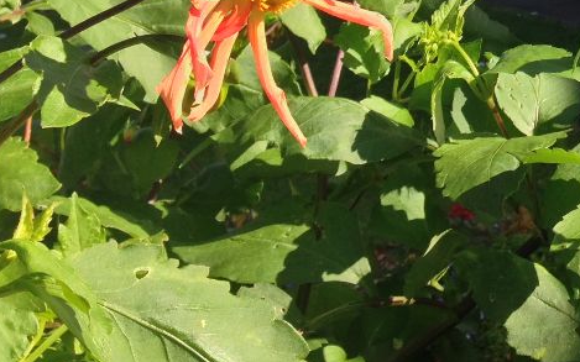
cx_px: 599
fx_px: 1533
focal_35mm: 97
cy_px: -177
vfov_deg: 12.8
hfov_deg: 20.6
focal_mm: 4.12
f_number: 2.4
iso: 50
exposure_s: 1/645
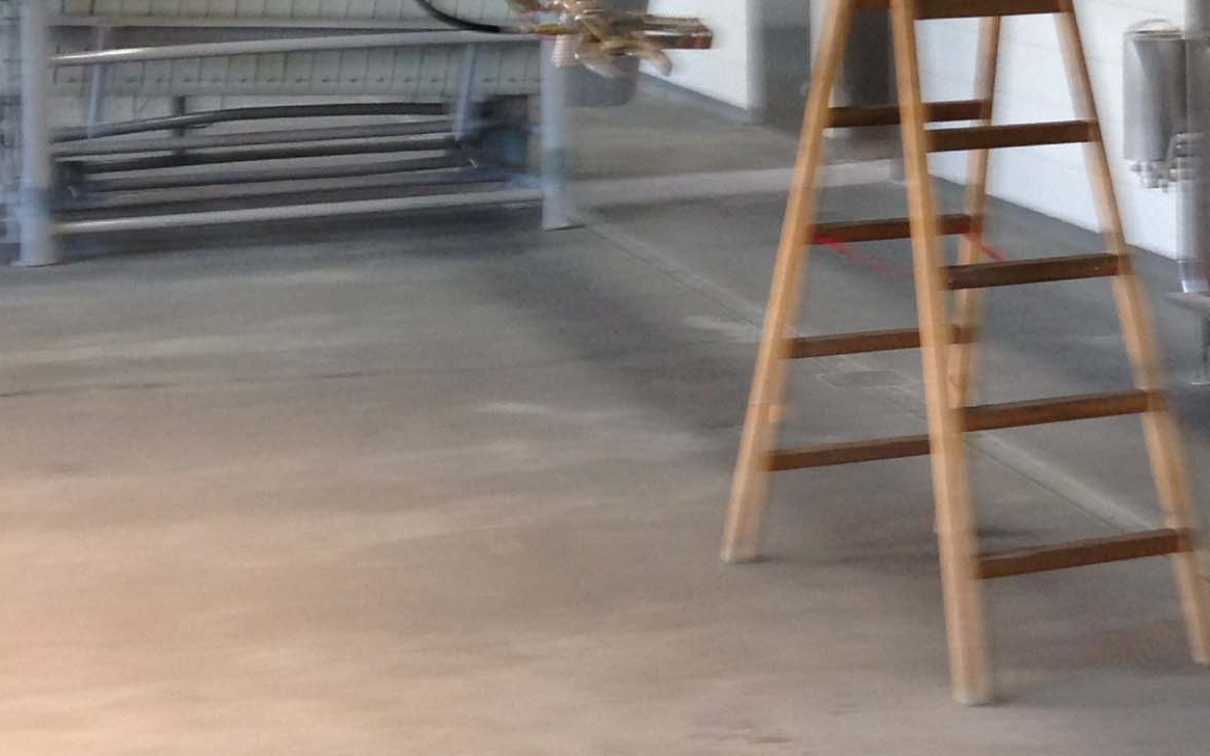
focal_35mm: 98
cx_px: 969
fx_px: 3232
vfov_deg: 13.0
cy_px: -174
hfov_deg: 21.0
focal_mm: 4.13
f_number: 2.4
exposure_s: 1/20
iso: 64
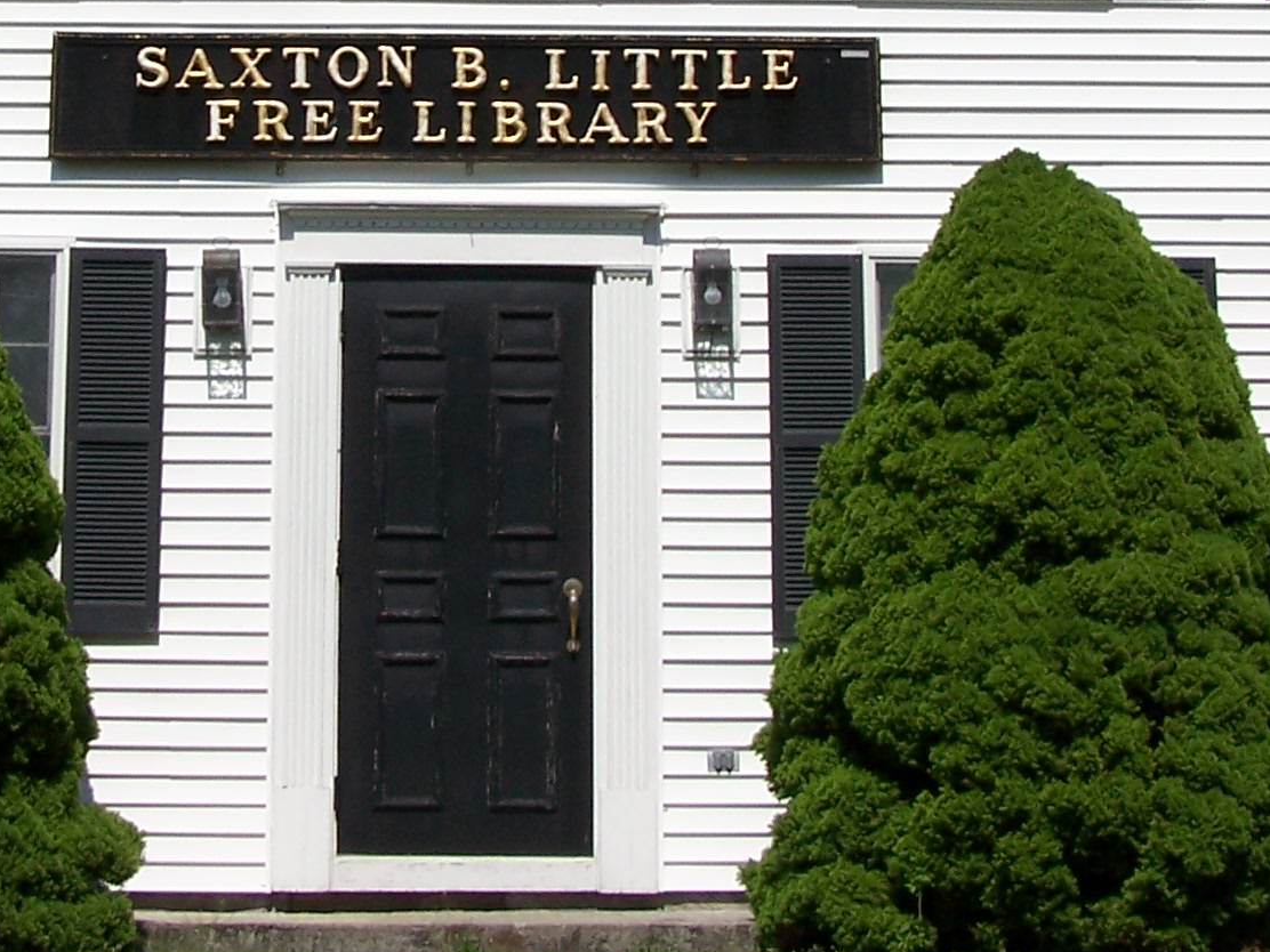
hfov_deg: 22.2
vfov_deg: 16.4
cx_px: 479
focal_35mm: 88
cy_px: 1
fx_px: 3229
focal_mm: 6.3
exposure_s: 1/800
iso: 80
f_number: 5.6
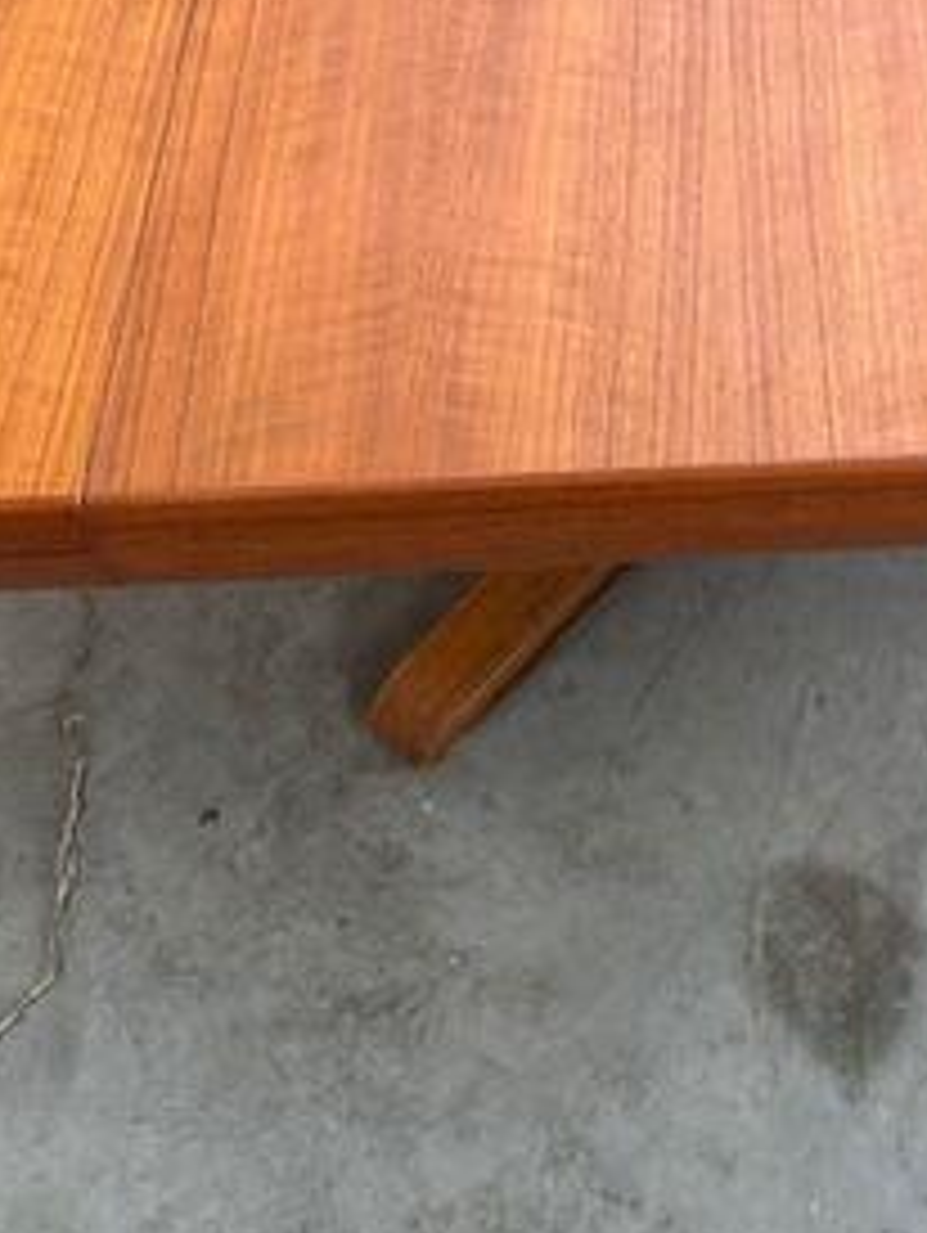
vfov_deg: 31.4
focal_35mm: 56
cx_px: 918
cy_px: -36
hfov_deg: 25.0
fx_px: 1996
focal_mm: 6.86
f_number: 1.78
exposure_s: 1/121
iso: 64
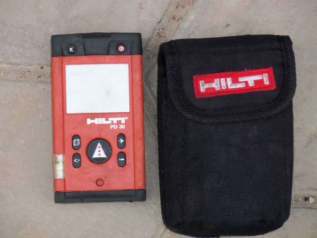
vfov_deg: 10.1
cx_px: 158
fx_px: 1346
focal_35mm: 147
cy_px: 119
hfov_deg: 13.4
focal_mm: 26
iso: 200
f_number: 5.5
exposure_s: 1/160
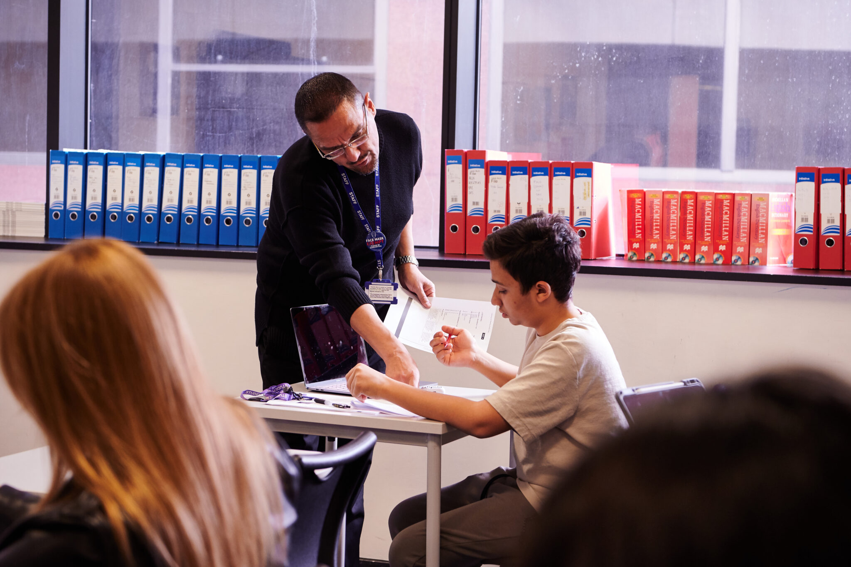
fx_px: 1654
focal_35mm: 70
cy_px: 284
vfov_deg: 19.4
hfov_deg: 28.9
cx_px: 426
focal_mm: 70
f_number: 4.5
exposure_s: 1/125
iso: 2000
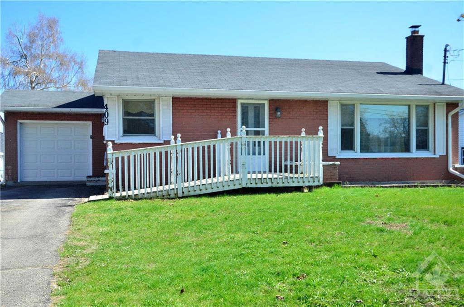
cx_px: 232
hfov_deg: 51.4
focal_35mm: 38
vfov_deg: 35.3
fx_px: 482
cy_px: 154
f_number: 5.6
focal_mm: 25
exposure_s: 1/1600
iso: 640
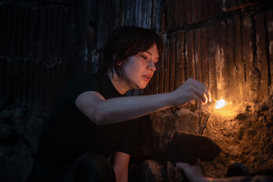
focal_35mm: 50
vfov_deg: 27.0
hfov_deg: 39.6
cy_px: 91
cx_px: 136
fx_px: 379
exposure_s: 1/100
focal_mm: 50
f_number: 1.8
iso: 4000
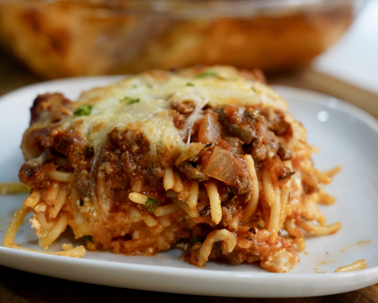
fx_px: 448
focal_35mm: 40
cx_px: 162
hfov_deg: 45.7
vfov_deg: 37.3
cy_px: 153
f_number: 4
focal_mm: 35
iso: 1000
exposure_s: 1/160
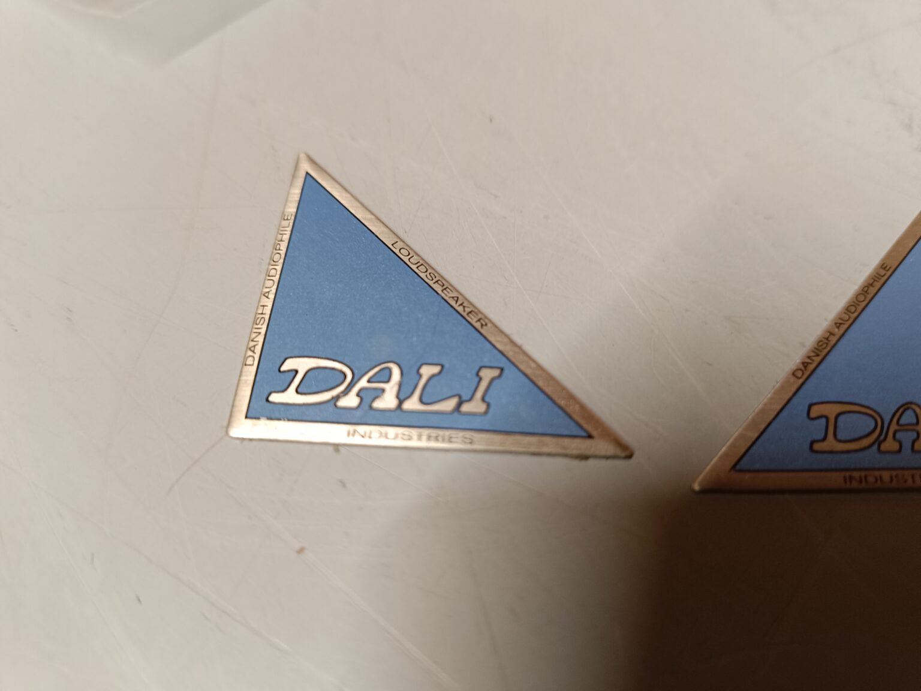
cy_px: 346
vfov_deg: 56.8
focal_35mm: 24
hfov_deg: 71.6
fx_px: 639
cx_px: 460
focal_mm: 5.59
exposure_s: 1/25
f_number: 1.88
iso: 621
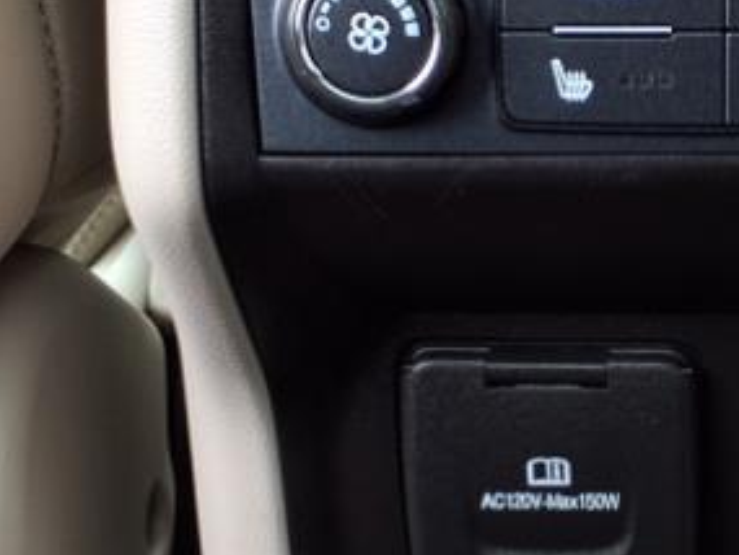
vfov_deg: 15.2
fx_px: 2072
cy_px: 327
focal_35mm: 97
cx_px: 661
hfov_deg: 19.9
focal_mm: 3.58
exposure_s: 1/40
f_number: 1.9
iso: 64
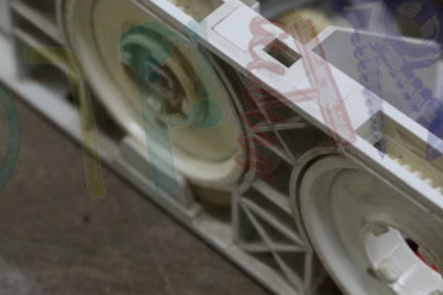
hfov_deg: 11.9
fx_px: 2123
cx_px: 217
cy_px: 100
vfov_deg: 7.9
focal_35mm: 173
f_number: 4.5
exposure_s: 1/60
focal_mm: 35
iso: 1250
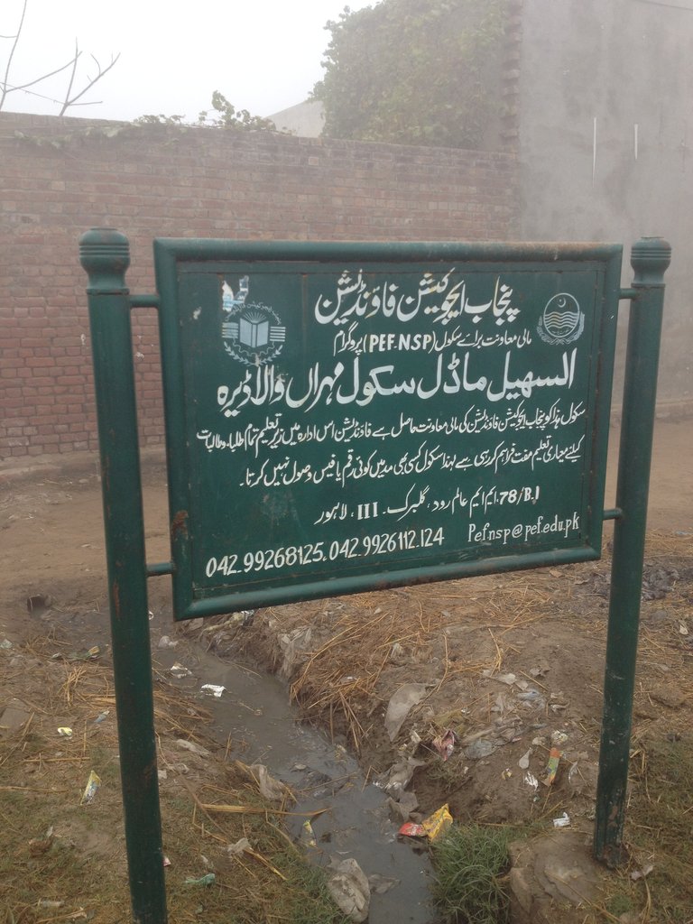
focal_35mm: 35
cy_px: 462
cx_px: 346
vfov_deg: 52.6
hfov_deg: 40.7
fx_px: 934
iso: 50
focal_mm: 4.28
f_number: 2.4
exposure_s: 1/428
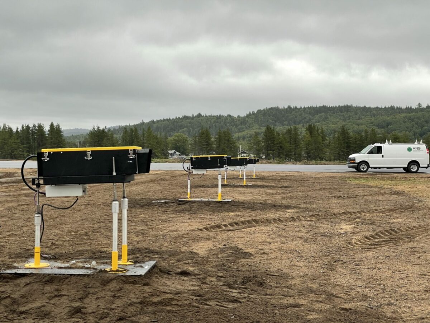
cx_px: 215
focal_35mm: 52
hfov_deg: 36.8
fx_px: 646
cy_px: 162
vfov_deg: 28.0
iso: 40
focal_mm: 6
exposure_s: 1/99
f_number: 2
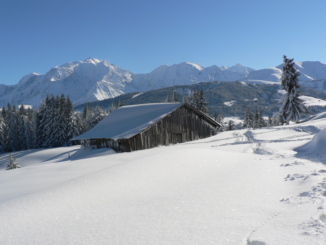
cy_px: 122
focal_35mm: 40
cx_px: 163
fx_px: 377
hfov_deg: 46.8
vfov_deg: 36.0
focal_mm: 6.6
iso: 80
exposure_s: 1/800
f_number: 5.6
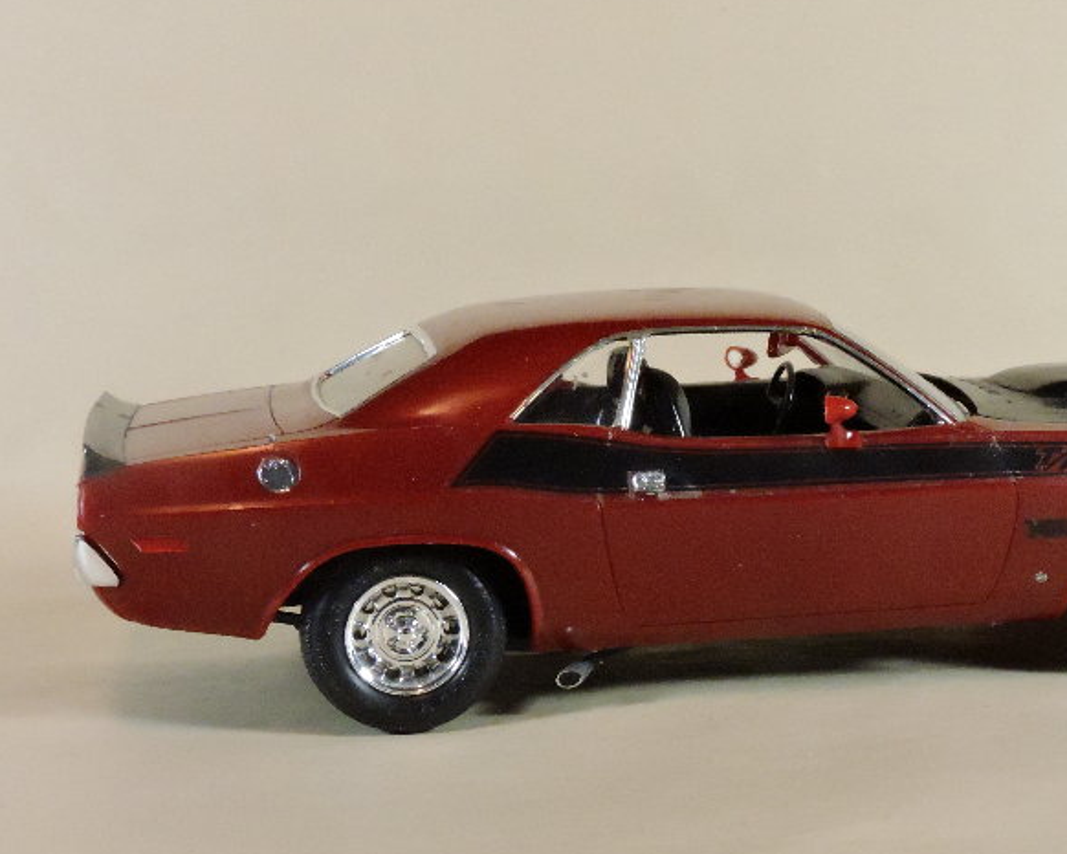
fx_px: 2622
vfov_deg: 18.5
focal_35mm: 83
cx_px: 763
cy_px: 532
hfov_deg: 22.8
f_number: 6.3
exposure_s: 1/125
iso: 1600
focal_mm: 9.9
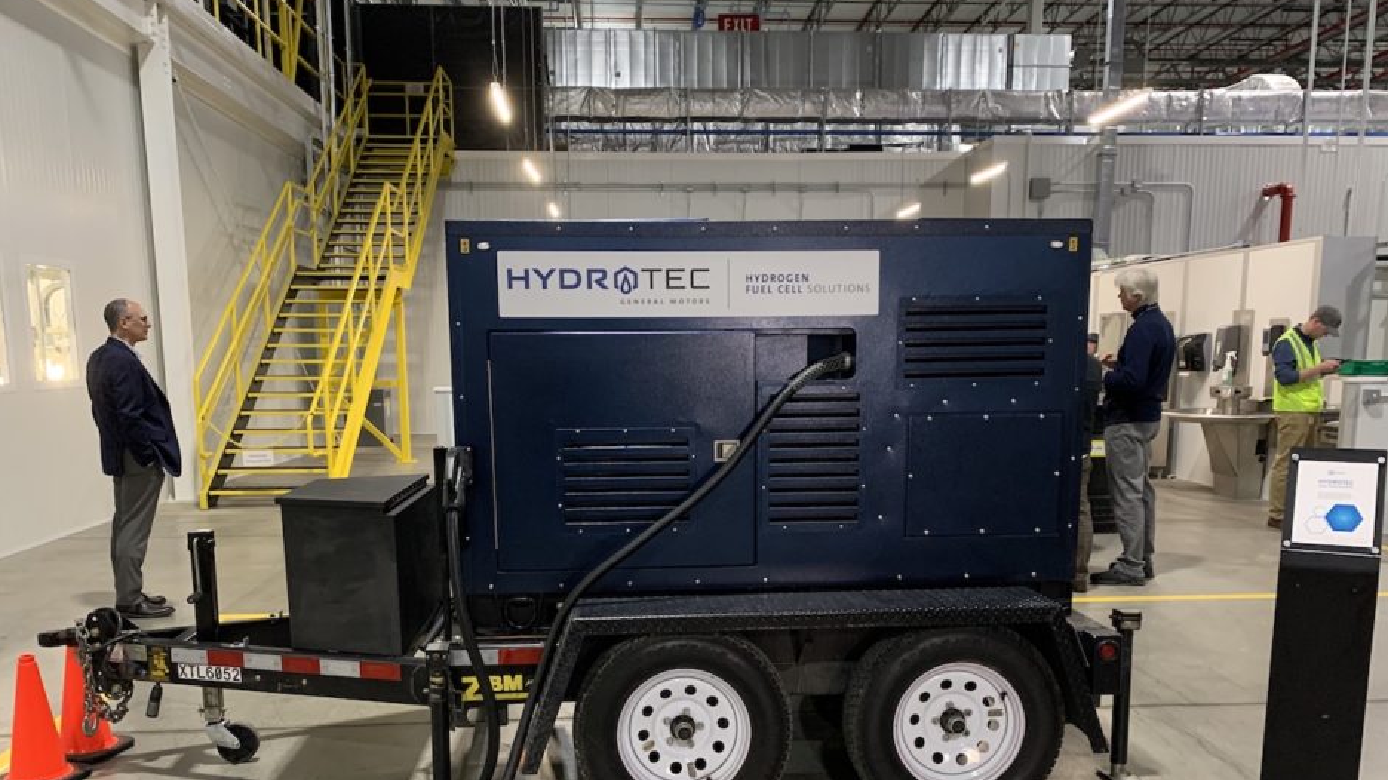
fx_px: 1141
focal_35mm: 31
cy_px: 549
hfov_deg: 62.6
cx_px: 687
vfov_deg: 37.2
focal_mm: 4.25
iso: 320
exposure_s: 1/60
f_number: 1.8
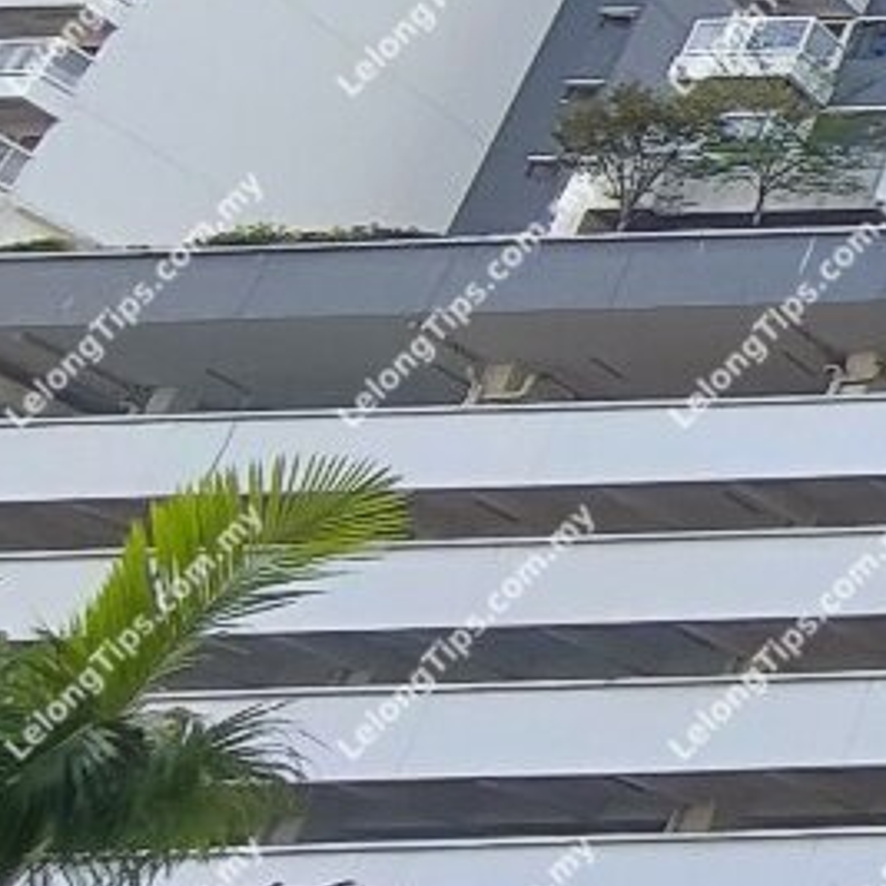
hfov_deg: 15.8
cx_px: 2037
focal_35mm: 66
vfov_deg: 25.0
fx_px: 1911
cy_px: 27
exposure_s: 1/264
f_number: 2.2
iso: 50
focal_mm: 1.65
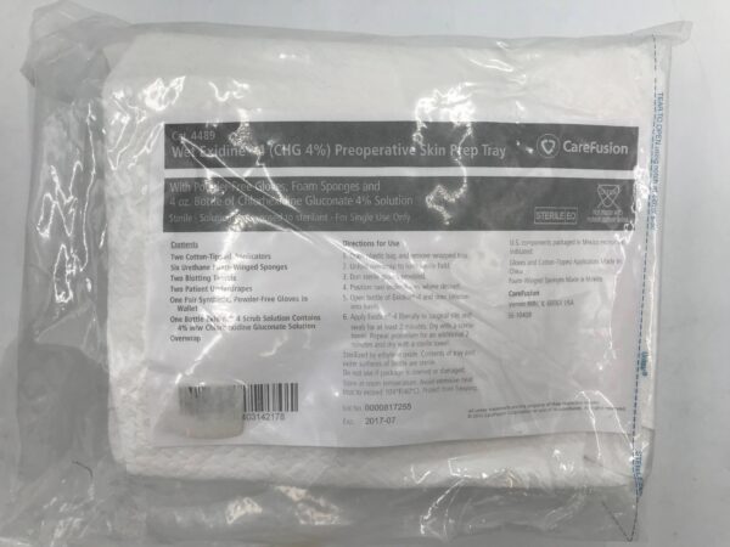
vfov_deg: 49.7
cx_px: 365
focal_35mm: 28
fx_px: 590
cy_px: 274
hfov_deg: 63.4
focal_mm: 3.99
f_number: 1.8
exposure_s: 1/120
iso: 25
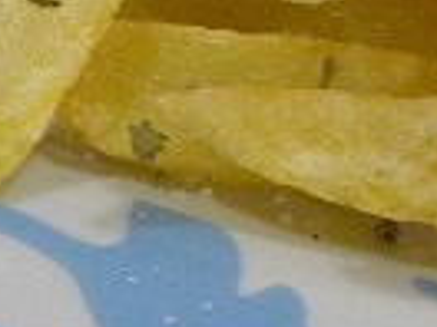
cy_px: -201
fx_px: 3964
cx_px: 636
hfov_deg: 6.2
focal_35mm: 314
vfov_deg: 4.7
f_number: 3.5
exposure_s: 1/74
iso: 342
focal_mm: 9.2
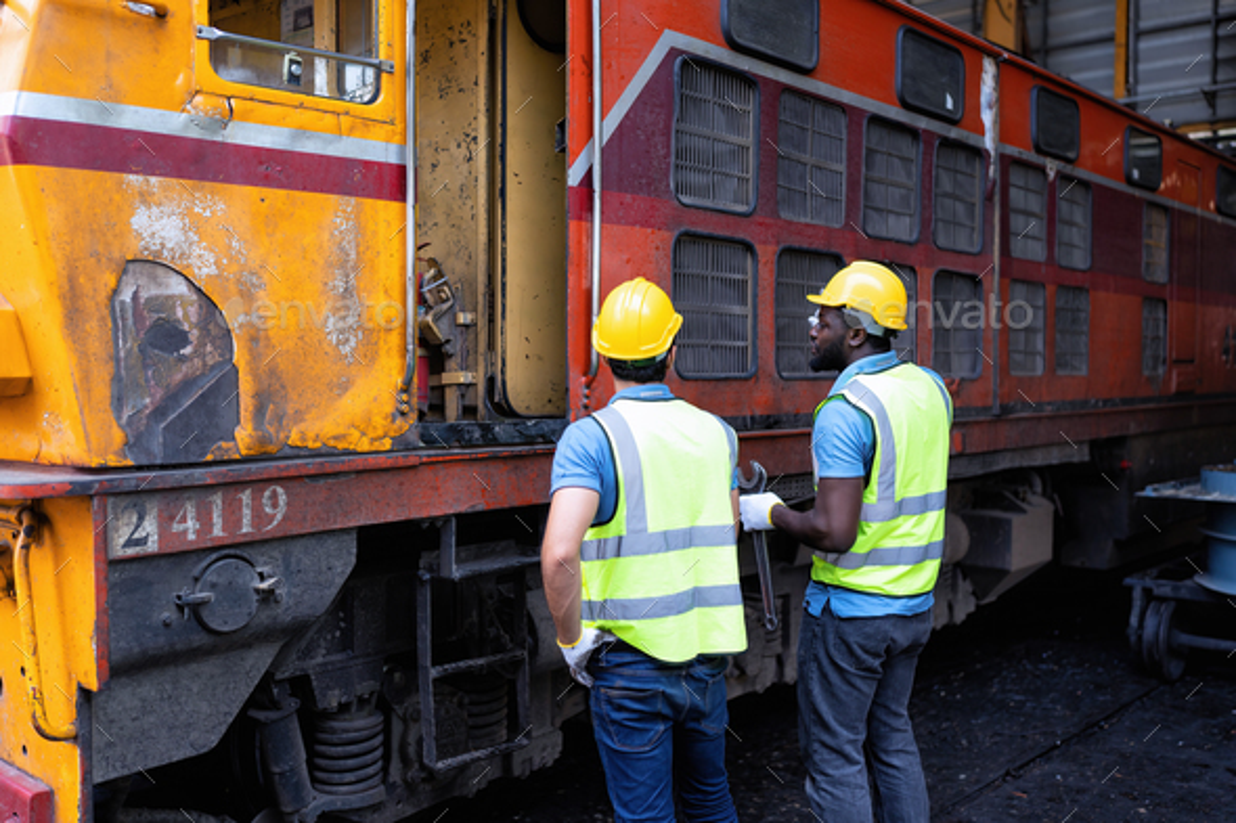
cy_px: 412
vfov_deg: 37.8
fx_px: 1201
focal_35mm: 35
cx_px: 618
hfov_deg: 54.4
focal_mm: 35
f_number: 1.4
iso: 100
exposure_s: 1/500
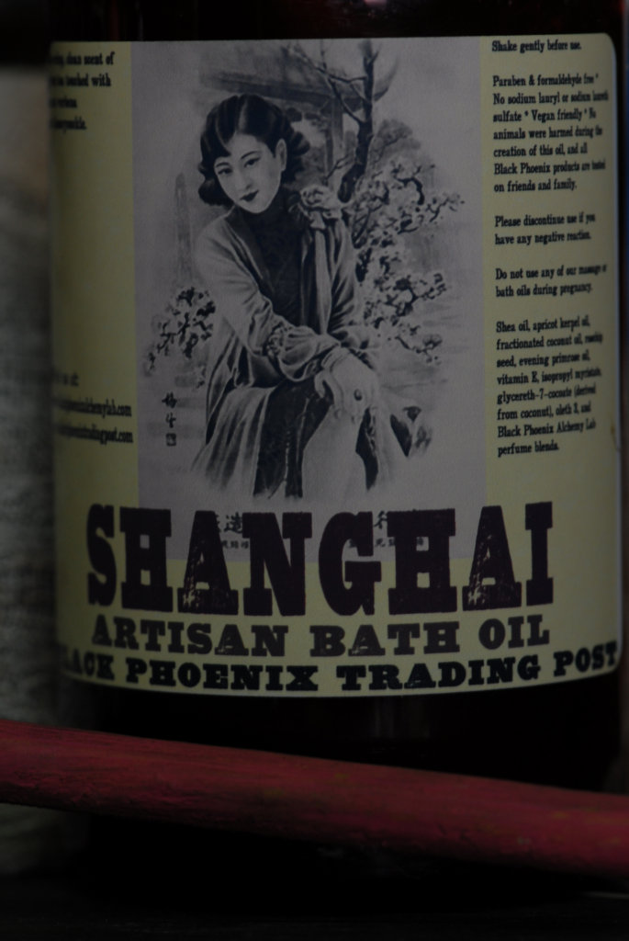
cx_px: 314
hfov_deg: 8.7
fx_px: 4118
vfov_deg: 13.0
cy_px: 470
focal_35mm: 158
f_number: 8
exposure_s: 1/125
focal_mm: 105
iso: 200
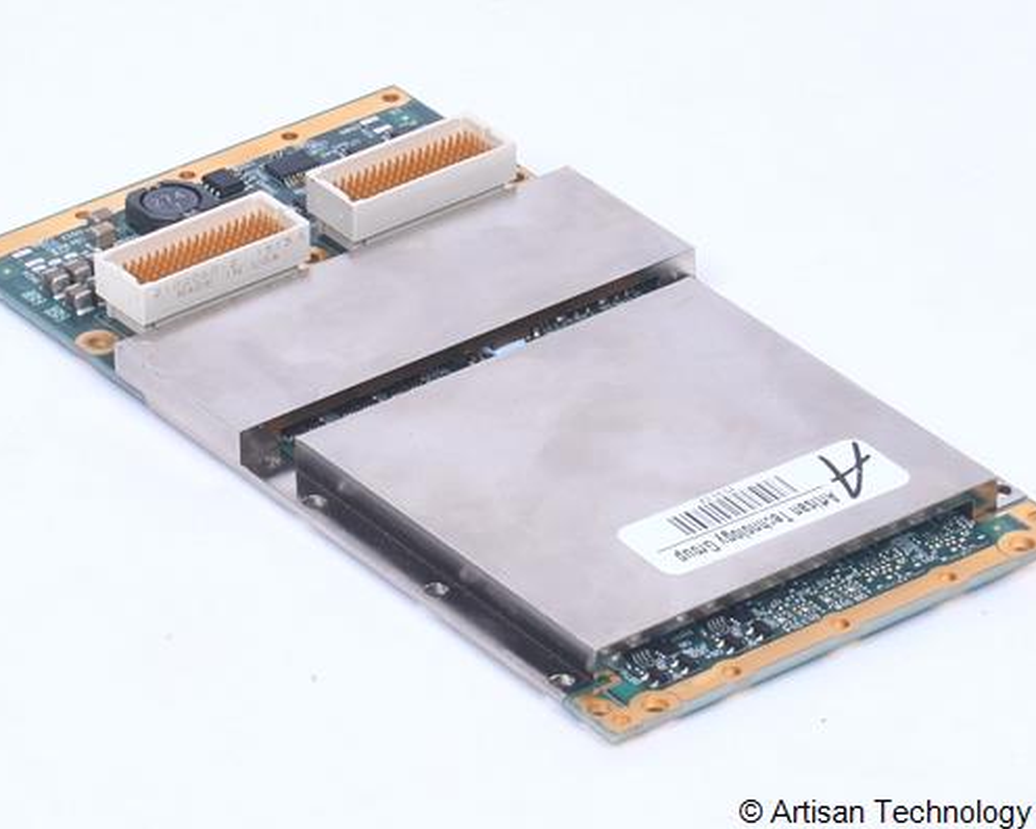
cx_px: 518
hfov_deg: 20.6
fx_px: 2852
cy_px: 416
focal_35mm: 93
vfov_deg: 16.5
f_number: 16
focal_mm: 55
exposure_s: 1/200
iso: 200
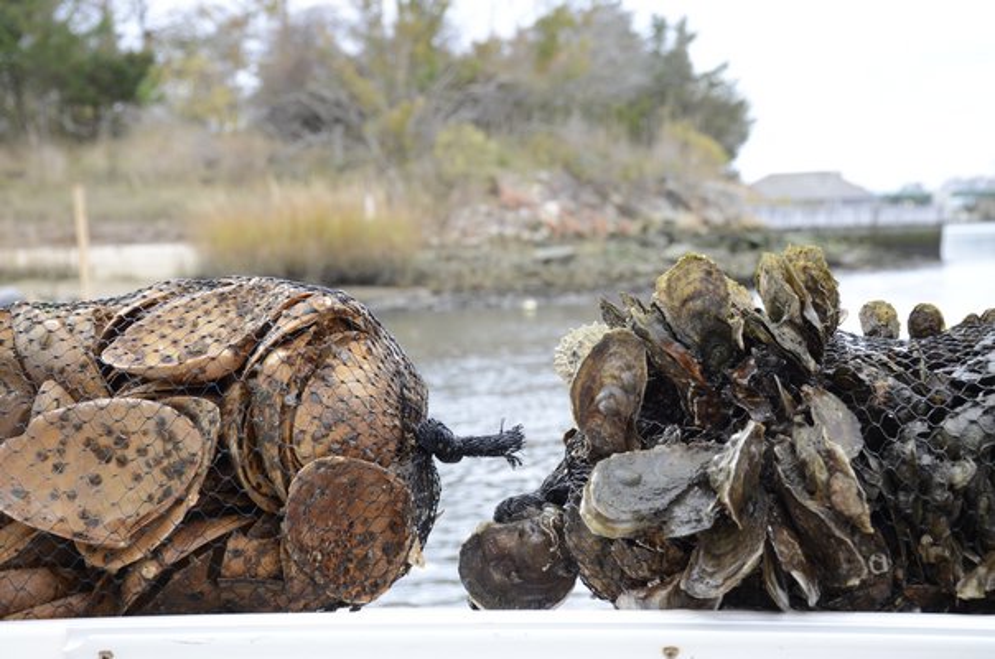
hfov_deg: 28.1
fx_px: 1986
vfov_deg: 18.8
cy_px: 330
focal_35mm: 72
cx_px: 498
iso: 800
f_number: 8
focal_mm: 48
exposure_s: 1/320
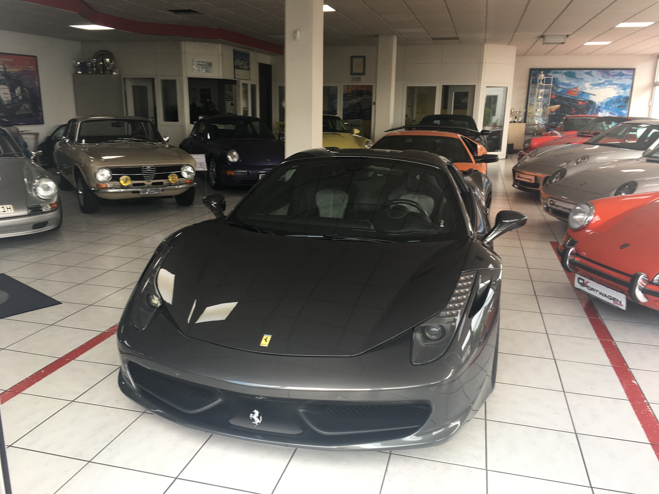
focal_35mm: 29
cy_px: 247
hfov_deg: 61.7
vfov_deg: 48.2
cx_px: 330
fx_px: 552
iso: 25
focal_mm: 4.15
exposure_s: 1/50
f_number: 2.2
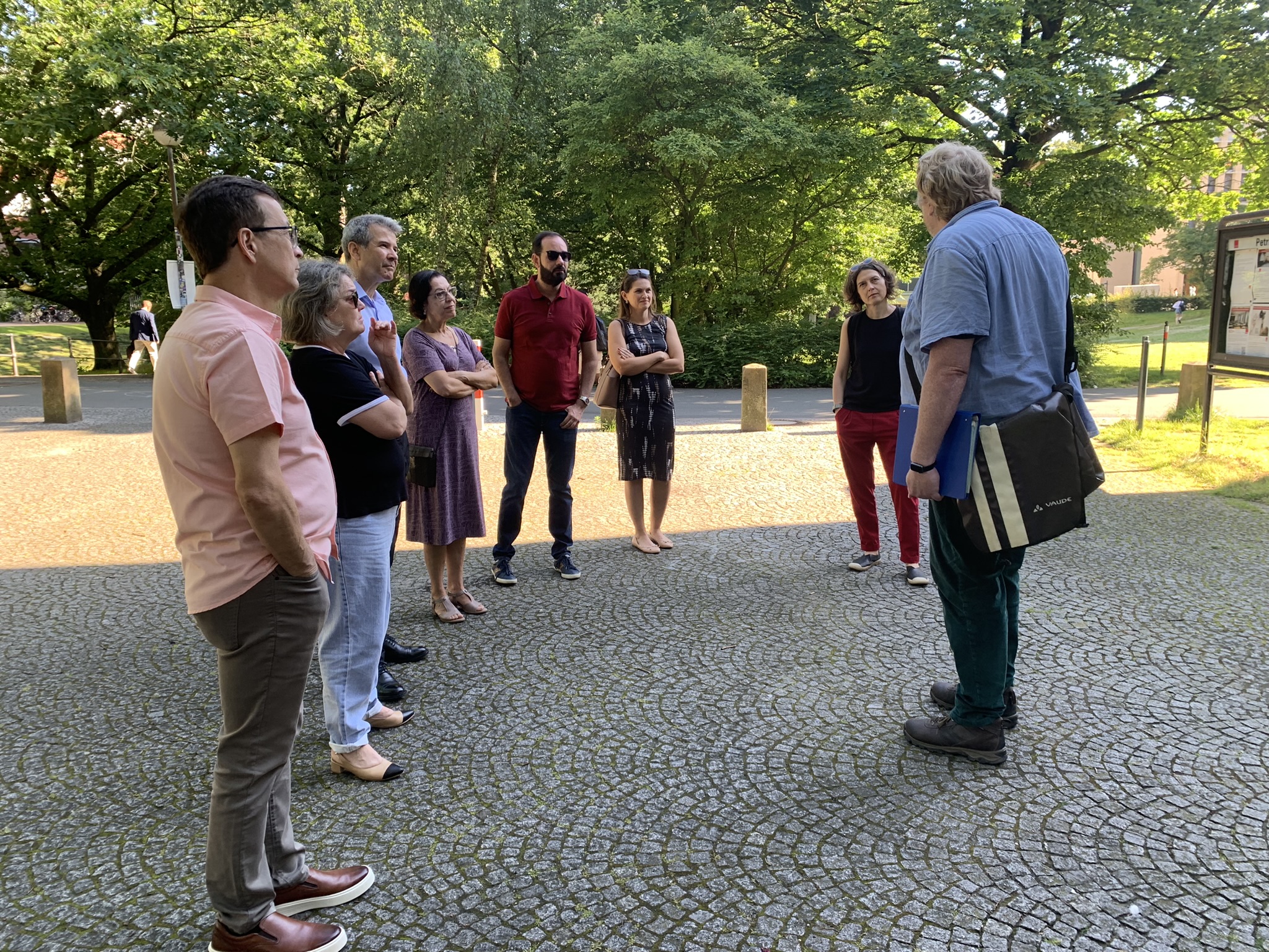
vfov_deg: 53.1
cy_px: 476
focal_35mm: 26
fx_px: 953
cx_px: 634
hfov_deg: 67.3
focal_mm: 4.25
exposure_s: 1/122
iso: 40
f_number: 1.8
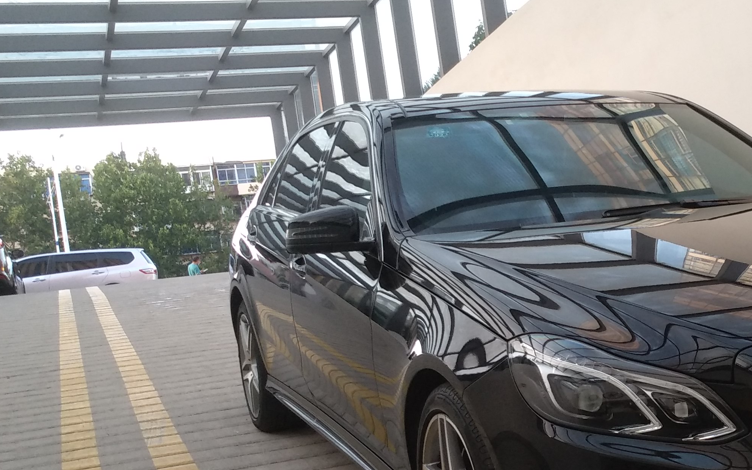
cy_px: 330
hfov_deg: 39.9
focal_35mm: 47
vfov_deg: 27.2
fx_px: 963
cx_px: 657
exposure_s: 1/50
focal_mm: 3.81
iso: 250
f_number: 2.2
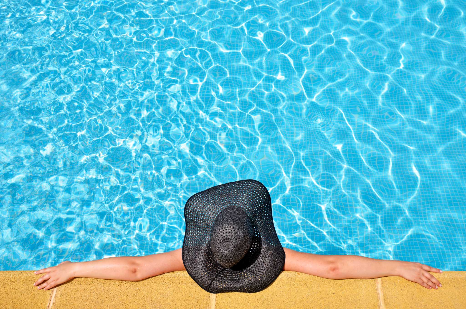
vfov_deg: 36.7
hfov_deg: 53.2
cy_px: 154
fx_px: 465
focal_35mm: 36
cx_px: 233
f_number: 7.1
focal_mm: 24
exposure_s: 1/640
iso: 100
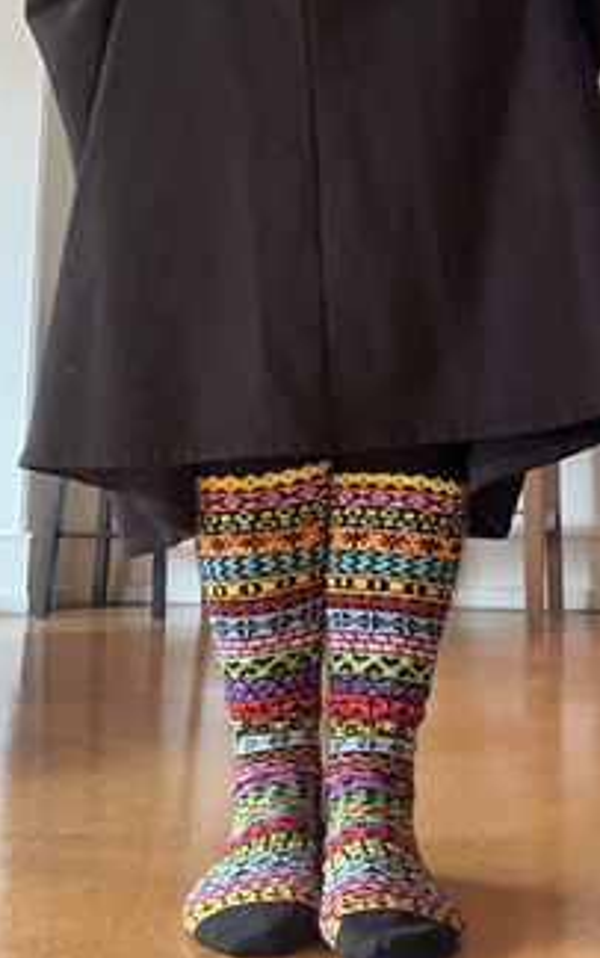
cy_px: 308
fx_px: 1280
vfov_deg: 40.4
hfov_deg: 26.0
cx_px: 471
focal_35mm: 49
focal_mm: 2.71
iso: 400
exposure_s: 1/47
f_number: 2.2
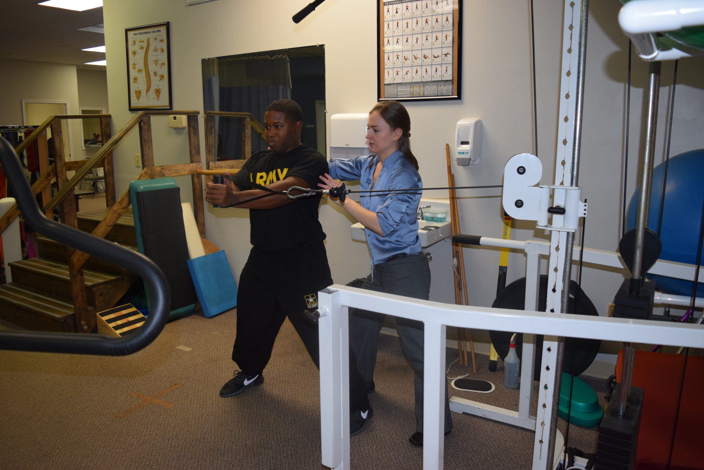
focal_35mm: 27
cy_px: 235
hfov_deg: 67.4
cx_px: 352
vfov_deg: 47.9
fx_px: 528
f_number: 3.5
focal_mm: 18
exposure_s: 1/160
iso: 800
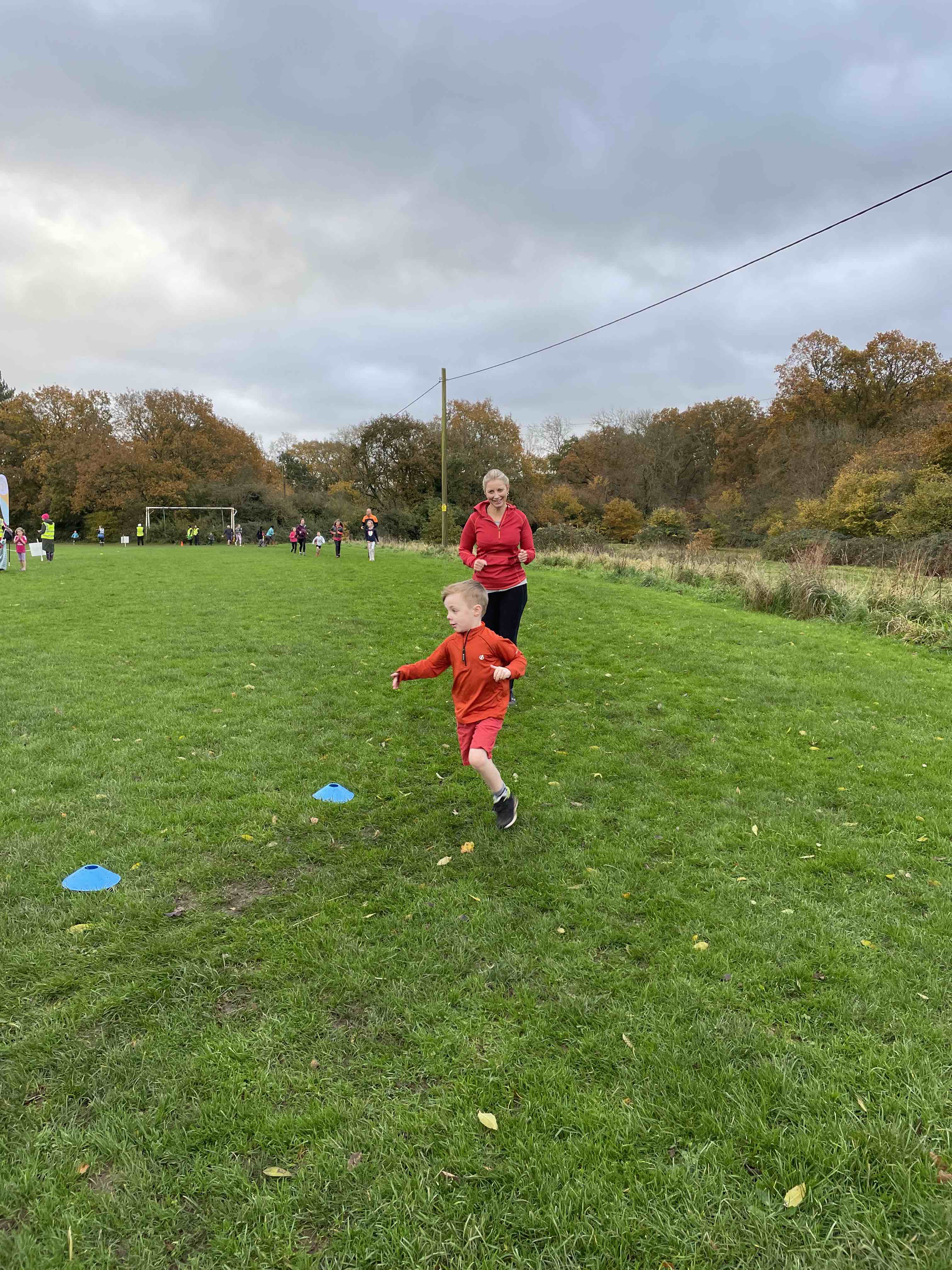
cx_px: 476
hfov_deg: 53.1
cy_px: 635
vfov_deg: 67.3
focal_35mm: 26
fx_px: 953
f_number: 1.6
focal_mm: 4.2
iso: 32
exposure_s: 1/175
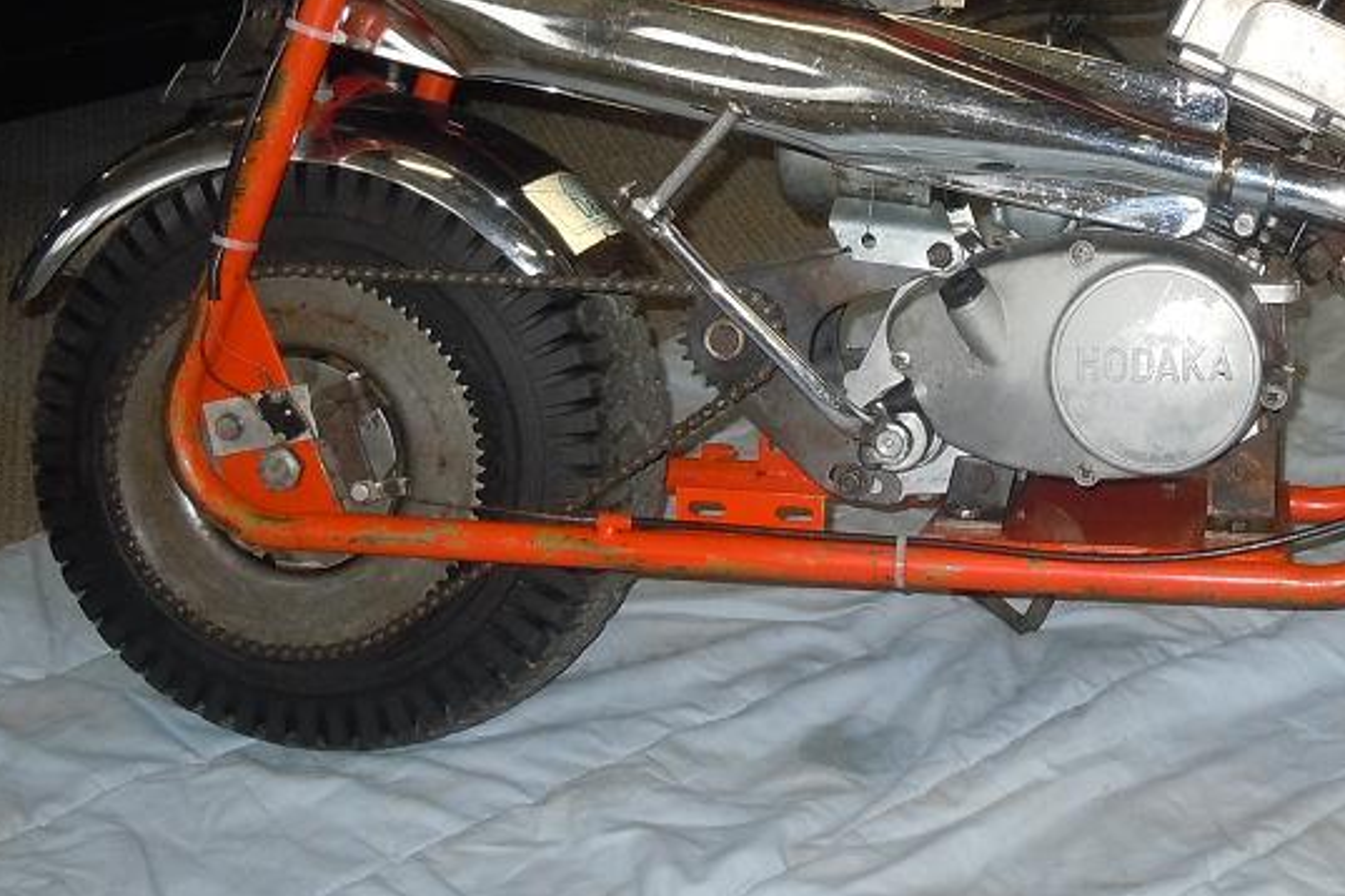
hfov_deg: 28.7
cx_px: 1057
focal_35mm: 69
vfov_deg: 19.6
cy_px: 193
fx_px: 2578
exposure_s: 1/30
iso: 250
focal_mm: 5.9
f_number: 4
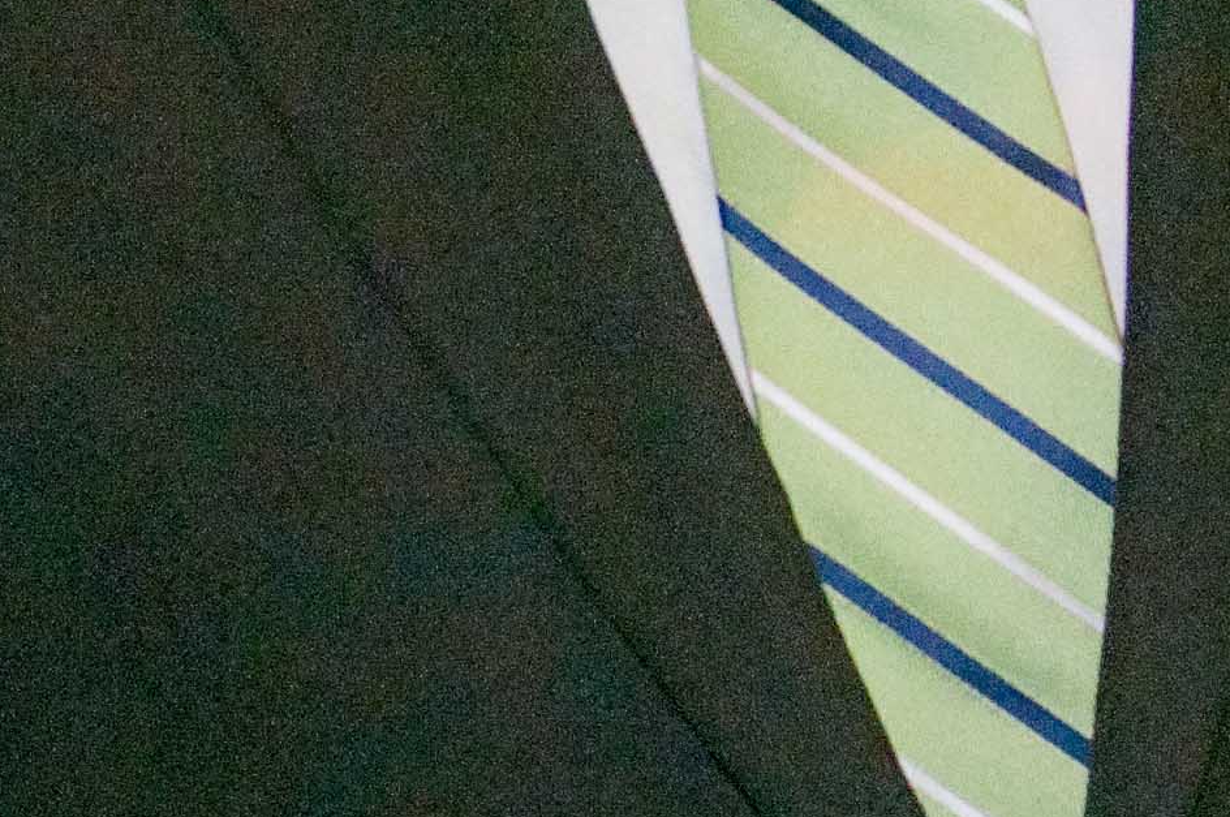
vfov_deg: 6.4
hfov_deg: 9.7
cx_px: -52
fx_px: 7210
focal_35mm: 211
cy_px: -280
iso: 400
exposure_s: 1/60
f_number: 5
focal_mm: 31
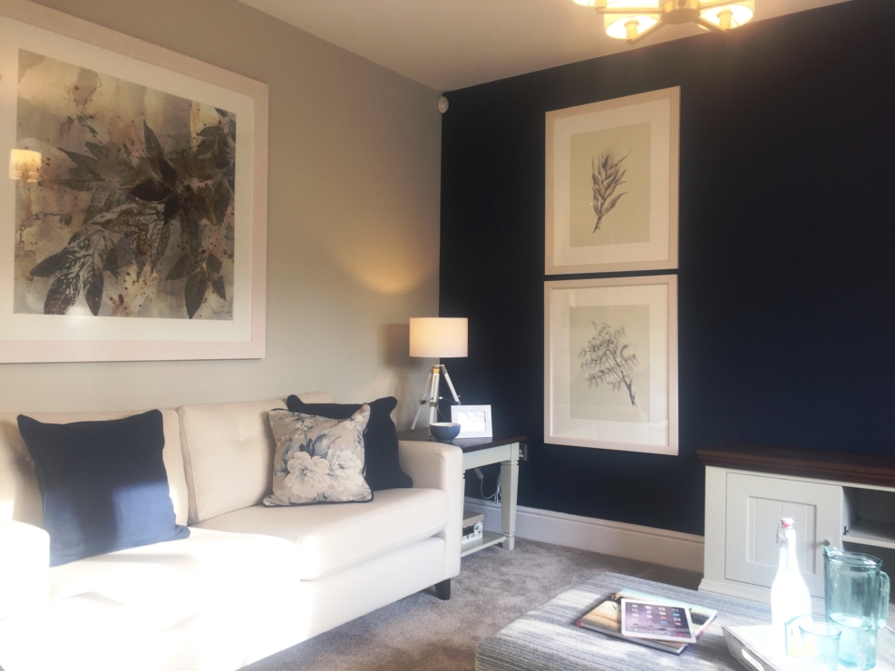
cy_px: 336
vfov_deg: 48.2
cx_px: 448
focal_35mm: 29
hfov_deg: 61.7
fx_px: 750
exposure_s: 1/50
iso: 32
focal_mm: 4.15
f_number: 2.2
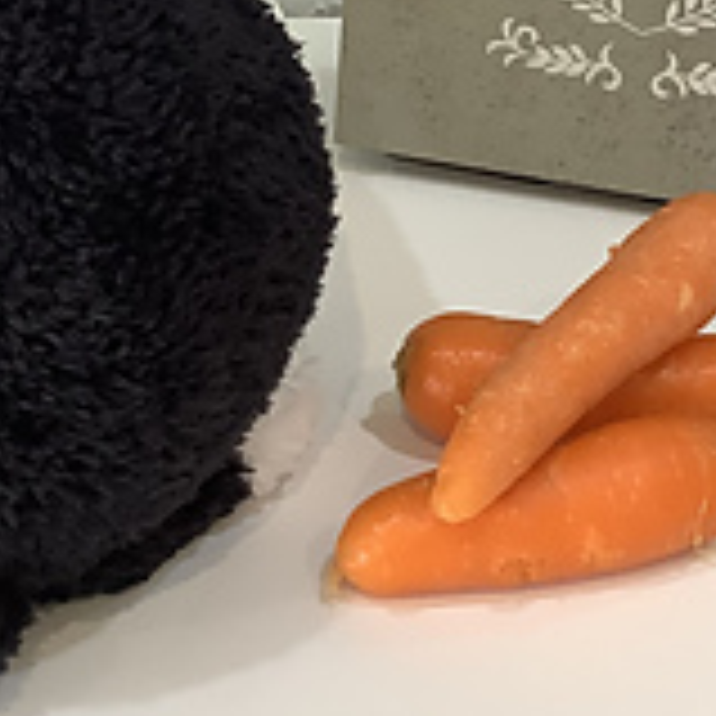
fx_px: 2013
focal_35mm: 86
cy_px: -108
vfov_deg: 19.2
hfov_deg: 20.1
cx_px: 281
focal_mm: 3.3
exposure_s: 1/60
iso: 160
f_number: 2.4
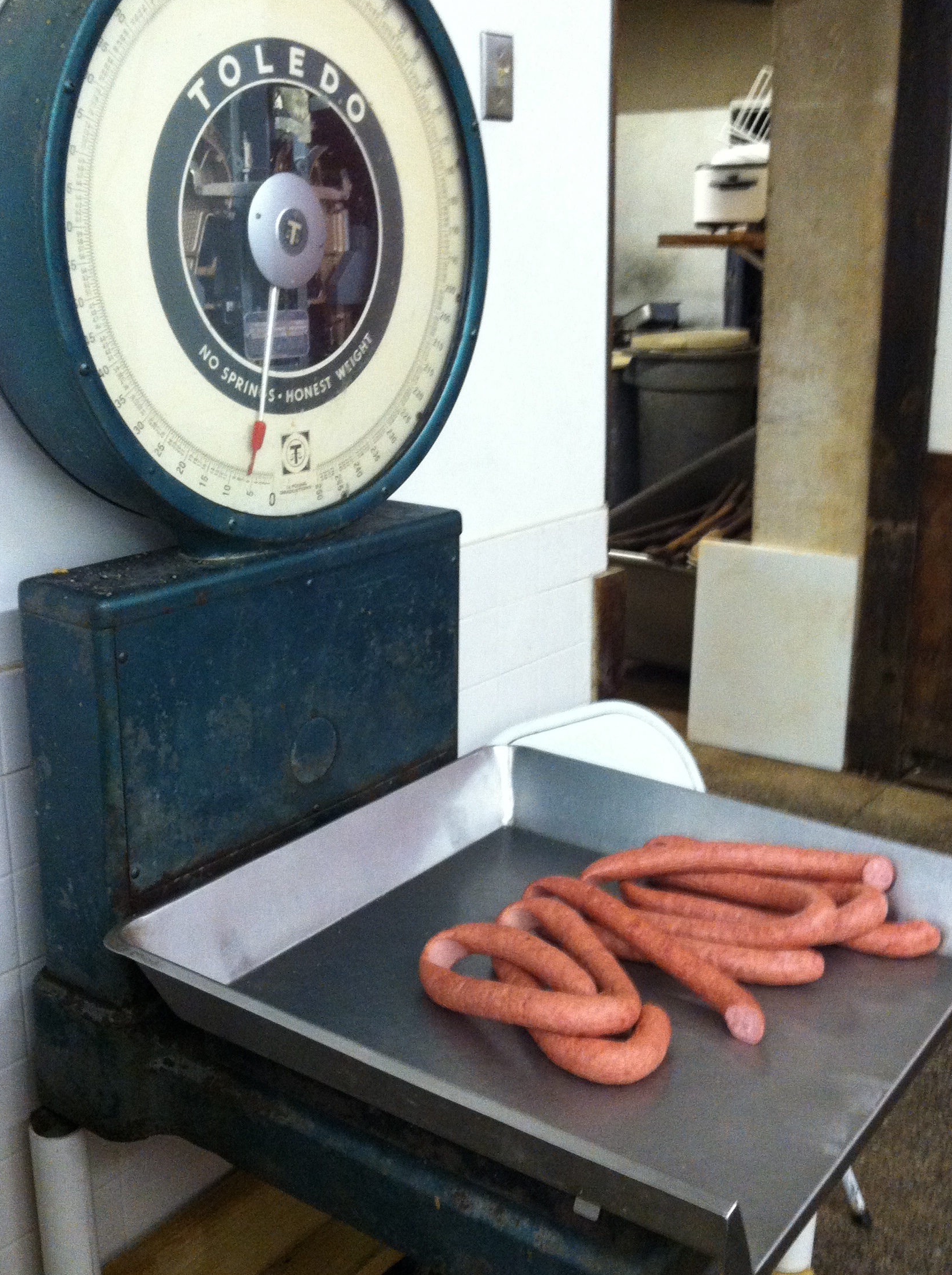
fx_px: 1507
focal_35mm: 41
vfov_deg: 45.8
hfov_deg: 35.0
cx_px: 527
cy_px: 615
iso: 320
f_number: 2.8
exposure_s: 1/15
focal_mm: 3.85
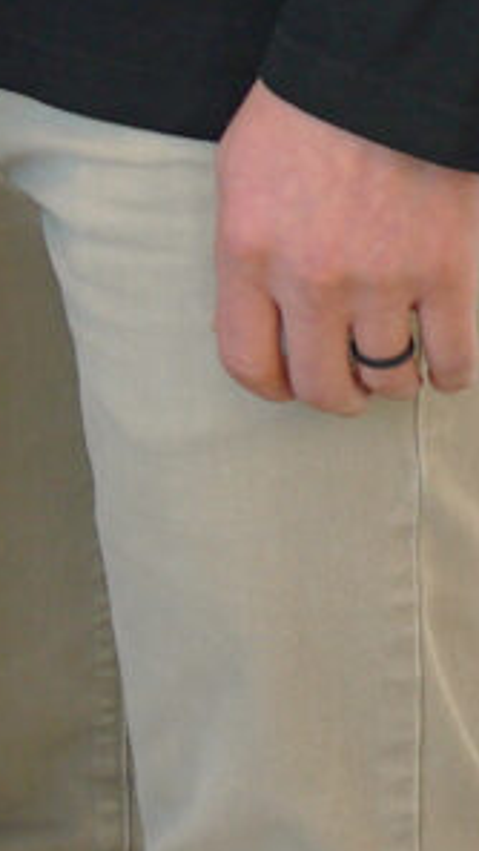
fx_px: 5872
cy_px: -779
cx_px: -1927
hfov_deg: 4.1
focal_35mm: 260
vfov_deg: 8.0
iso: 320
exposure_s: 1/60
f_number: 4
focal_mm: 36
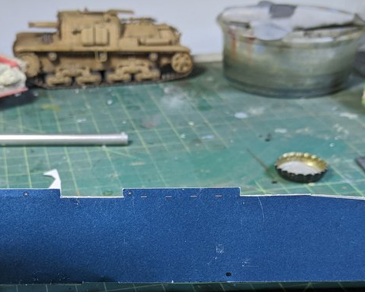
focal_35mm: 57
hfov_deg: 32.9
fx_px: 616
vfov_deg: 26.1
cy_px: 243
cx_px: 144
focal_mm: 4.44
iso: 49
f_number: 1.8
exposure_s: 1/59.9
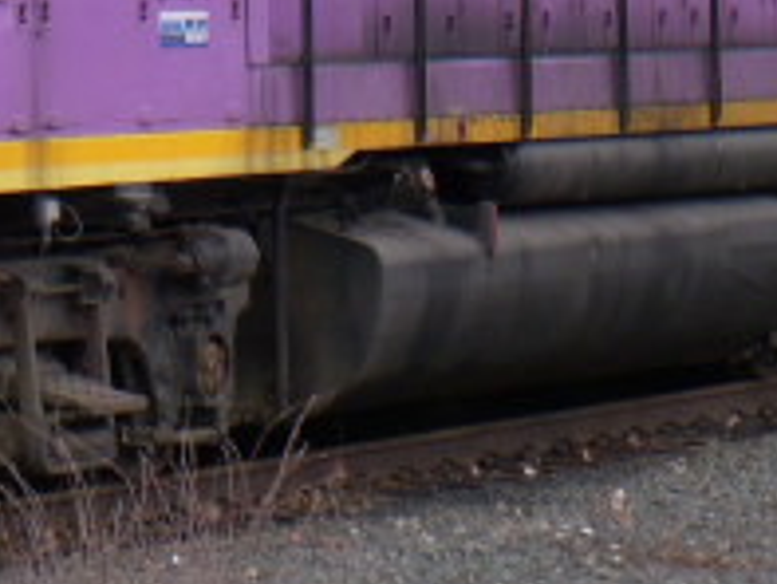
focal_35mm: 276
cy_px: -110
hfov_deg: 7.1
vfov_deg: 5.4
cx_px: -12
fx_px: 6199
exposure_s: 1/125
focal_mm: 14.1
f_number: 4
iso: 100
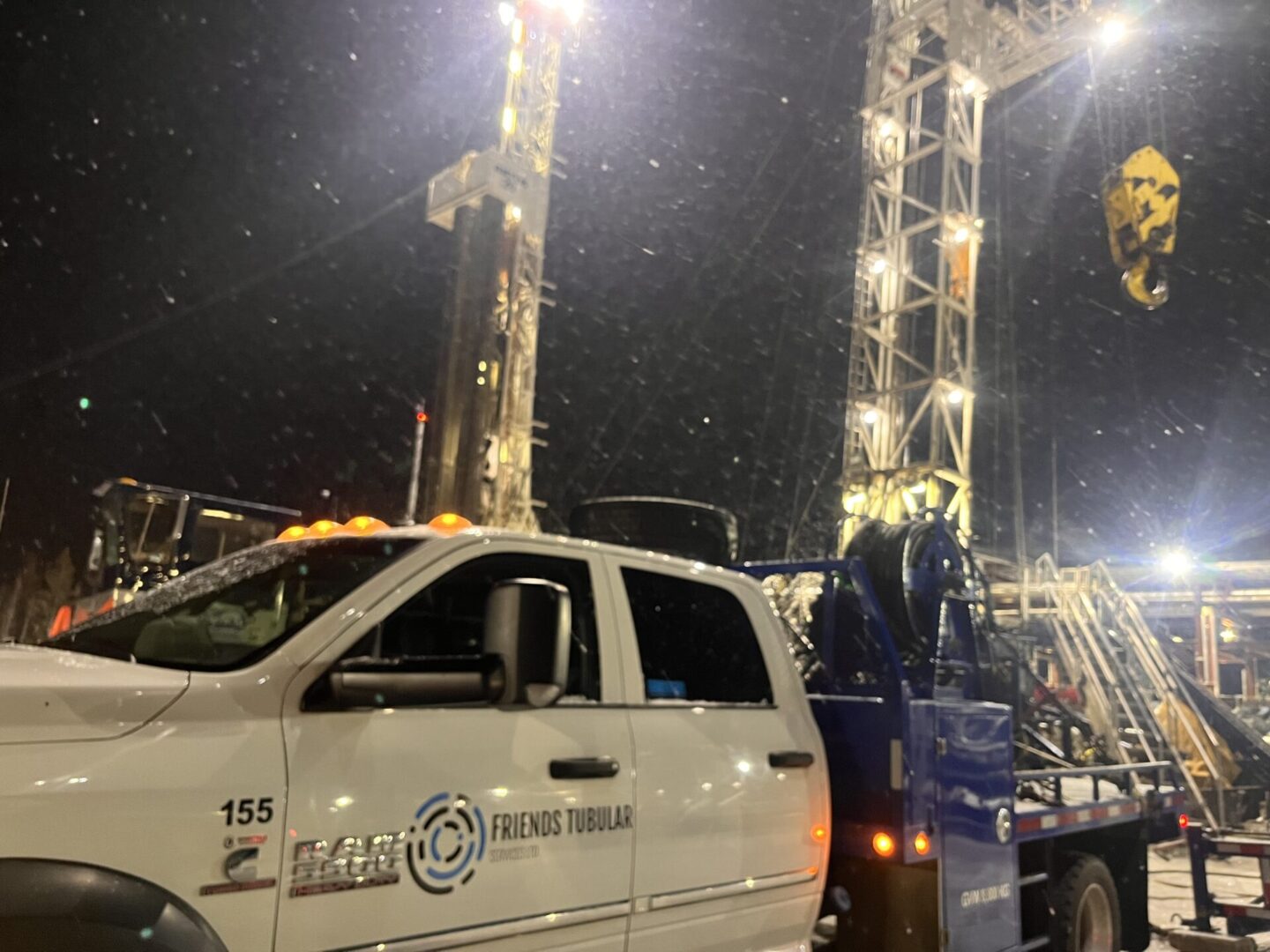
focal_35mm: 26
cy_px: 476
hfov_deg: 67.3
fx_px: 954
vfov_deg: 53.1
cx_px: 635
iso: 500
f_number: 1.6
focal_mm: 5.1
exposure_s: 1/40
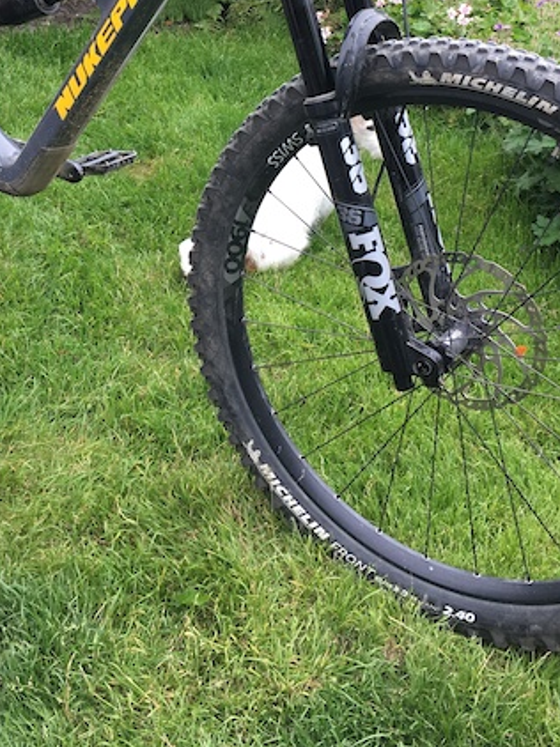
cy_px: 74
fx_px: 1188
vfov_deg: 33.1
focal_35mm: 55
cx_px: 175
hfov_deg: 26.3
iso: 32
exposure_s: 1/100
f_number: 2.2
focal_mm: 4.15
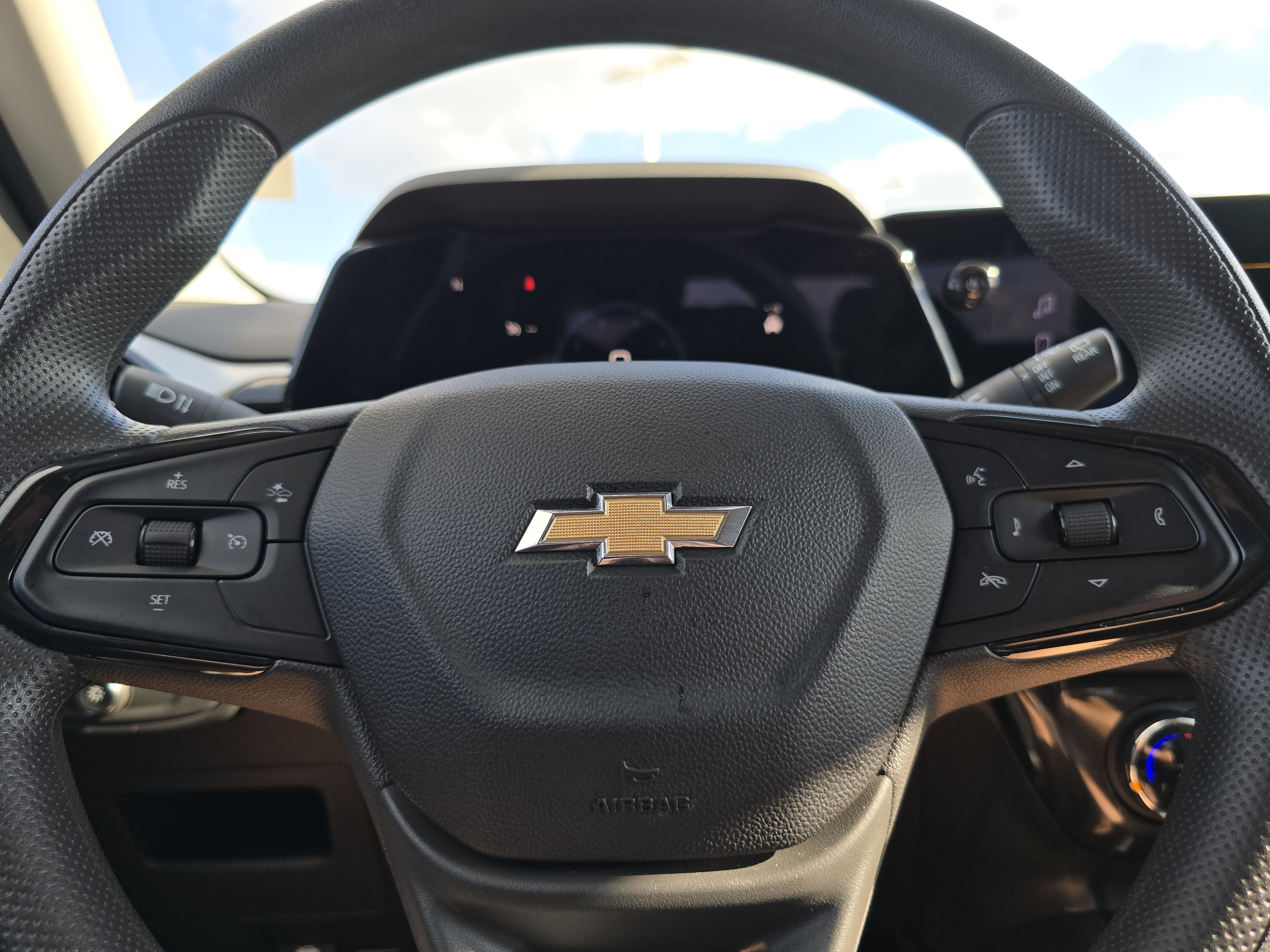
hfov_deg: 73.9
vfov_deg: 58.9
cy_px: 476
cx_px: 635
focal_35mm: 23
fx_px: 844
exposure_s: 1/180
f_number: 1.7
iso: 20
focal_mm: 6.3
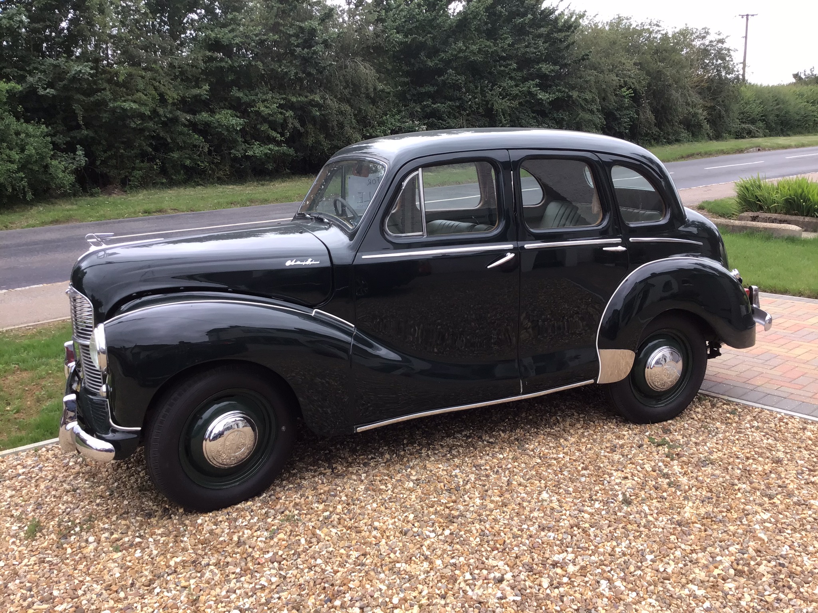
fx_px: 733
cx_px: 409
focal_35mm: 31
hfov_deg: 58.4
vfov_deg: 45.4
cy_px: 306
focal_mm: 3.3
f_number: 2.4
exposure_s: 1/100
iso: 32
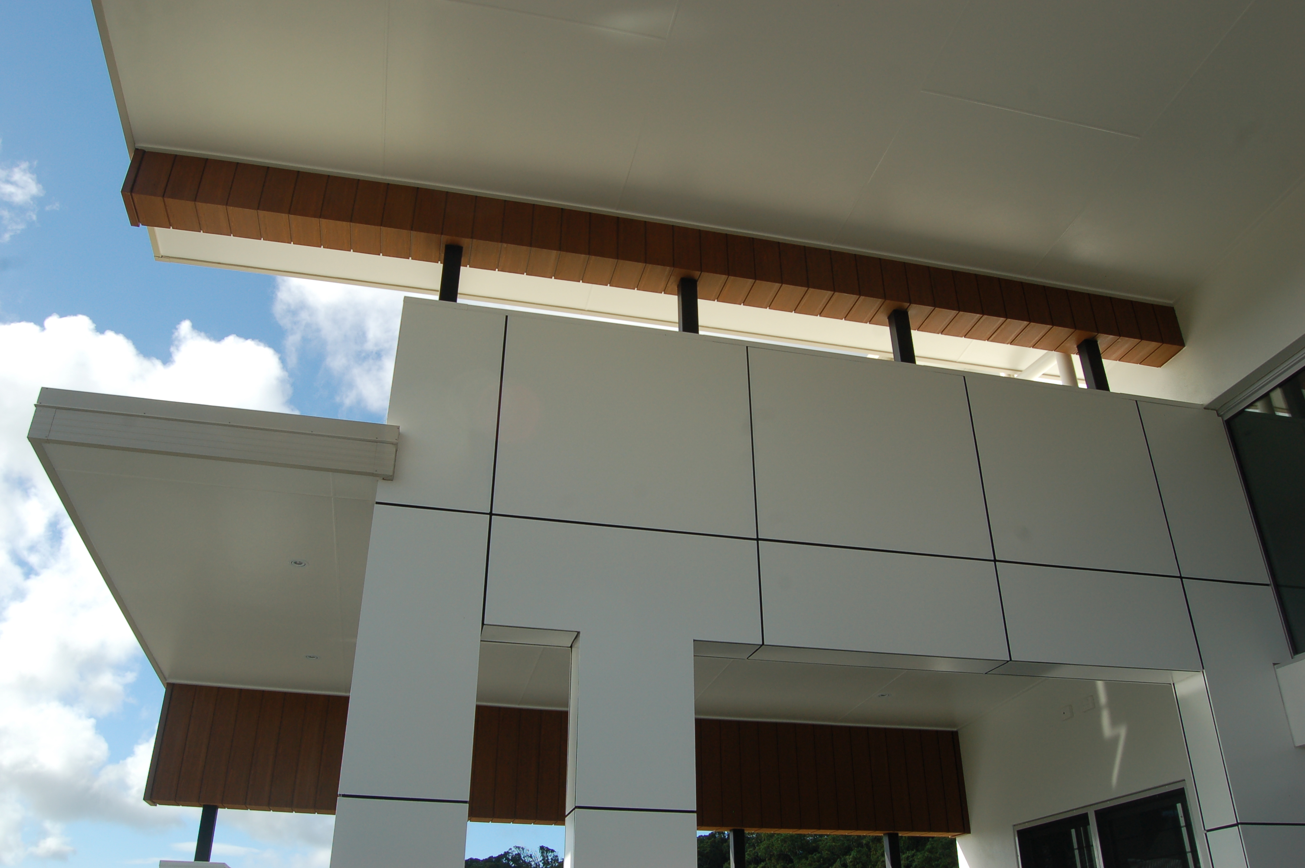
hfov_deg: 67.4
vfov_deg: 47.8
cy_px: 434
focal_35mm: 27
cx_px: 652
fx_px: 978
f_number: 9
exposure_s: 1/320
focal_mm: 18
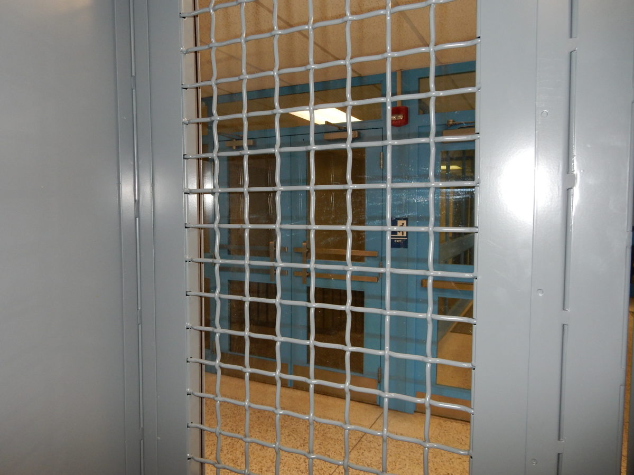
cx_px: 317
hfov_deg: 69.4
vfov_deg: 54.9
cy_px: 238
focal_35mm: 25
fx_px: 458
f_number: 3.7
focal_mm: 4.5
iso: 200
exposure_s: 1/30
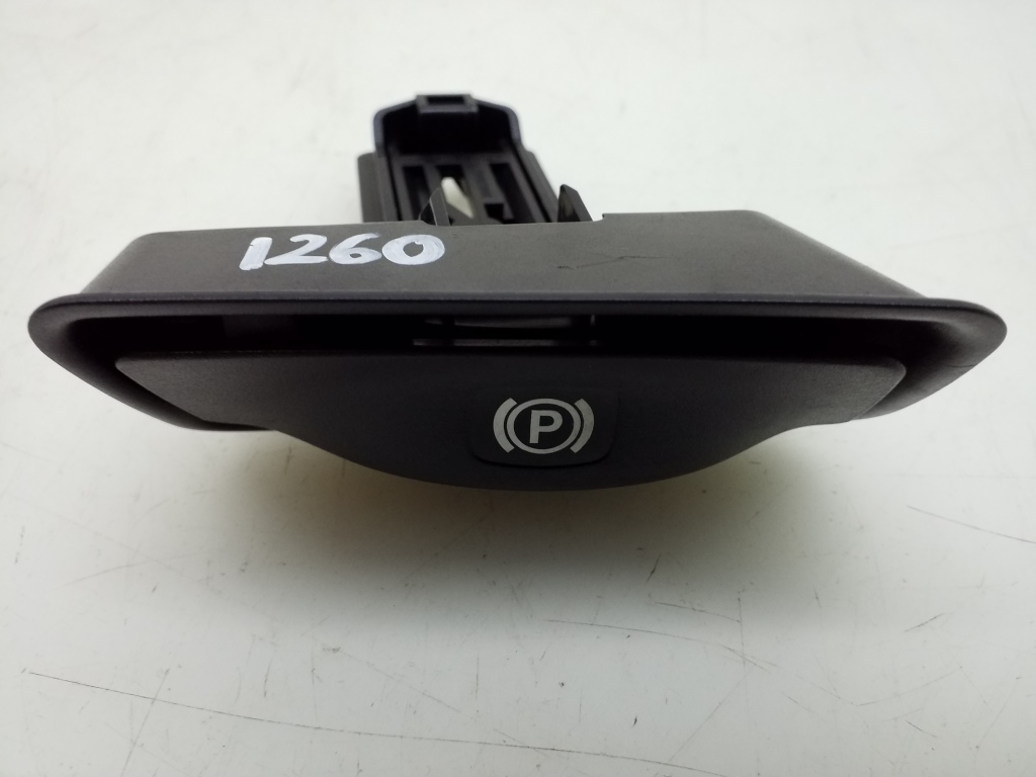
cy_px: 388
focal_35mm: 27
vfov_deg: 51.4
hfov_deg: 65.3
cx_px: 518
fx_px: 808
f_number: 1.9
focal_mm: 3.6
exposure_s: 1/50
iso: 160
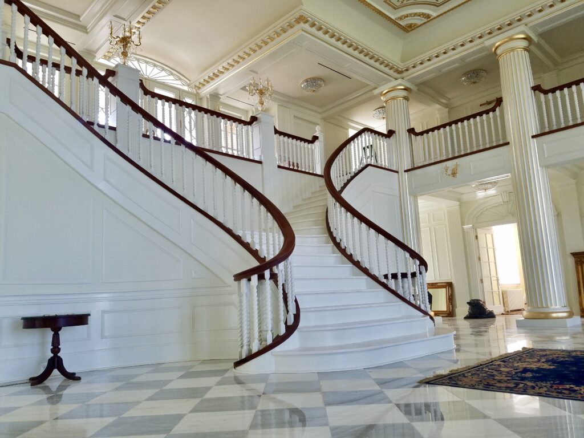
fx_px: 439
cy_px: 219
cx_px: 292
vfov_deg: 53.1
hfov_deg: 67.3
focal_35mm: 26
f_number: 1.7
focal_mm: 4.2
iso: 100
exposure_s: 1/120
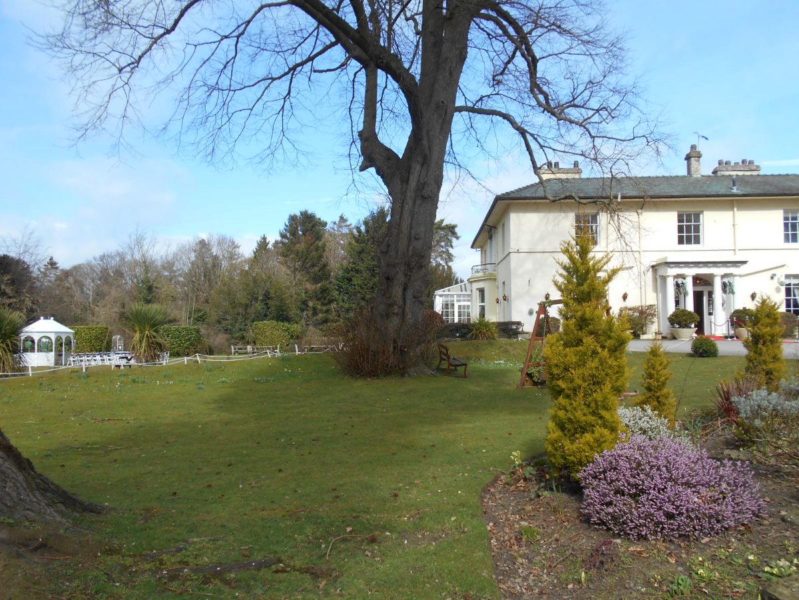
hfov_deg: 67.3
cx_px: 400
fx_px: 600
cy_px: 300
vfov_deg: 53.1
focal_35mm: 26
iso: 80
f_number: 3.2
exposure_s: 1/640
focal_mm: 4.6
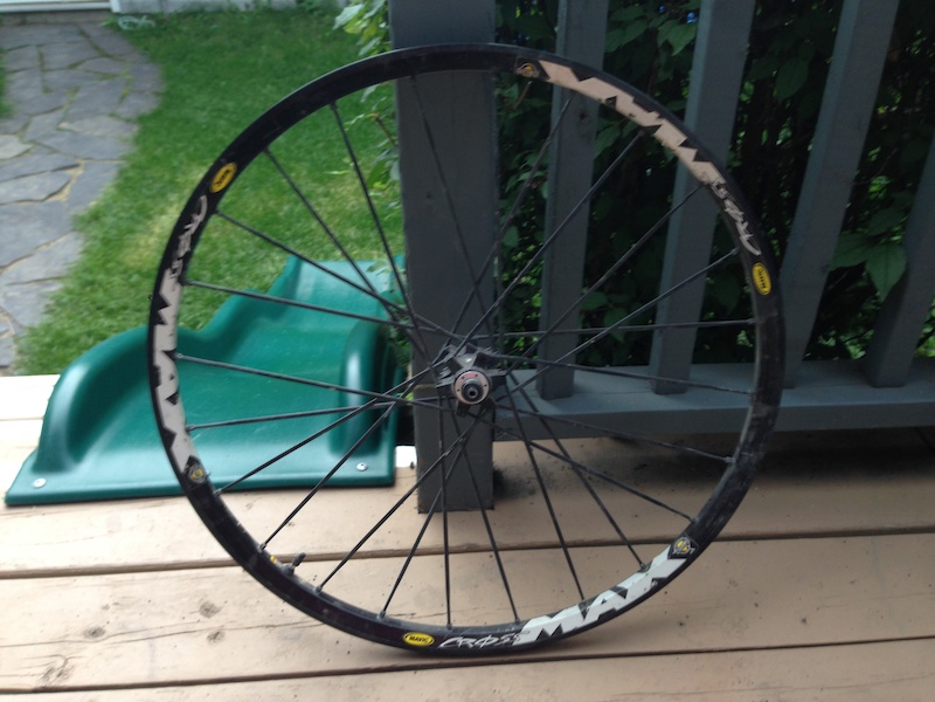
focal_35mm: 33
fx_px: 891
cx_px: 468
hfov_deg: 55.4
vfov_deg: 42.9
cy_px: 351
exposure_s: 1/20
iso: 50
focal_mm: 4.12
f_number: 2.4
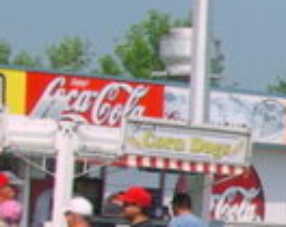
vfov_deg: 5.1
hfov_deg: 5.8
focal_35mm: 297
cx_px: 1010
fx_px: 2508
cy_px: 348
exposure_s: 1/250
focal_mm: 26
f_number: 9.5
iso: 100
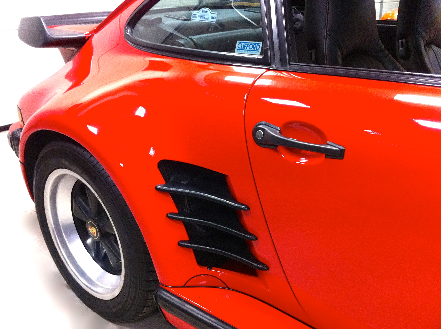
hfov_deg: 52.7
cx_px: 220
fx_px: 445
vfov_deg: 40.6
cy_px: 164
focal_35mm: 35
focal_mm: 3.85
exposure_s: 1/15
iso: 320
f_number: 2.8
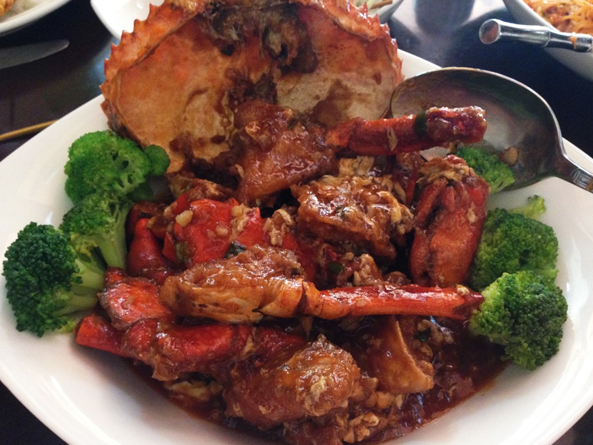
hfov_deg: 54.0
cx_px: 302
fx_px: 582
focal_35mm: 34
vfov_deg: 41.8
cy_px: 228
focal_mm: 4.12
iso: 400
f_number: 2.4
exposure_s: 1/15
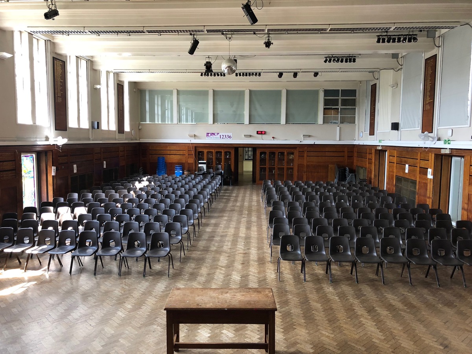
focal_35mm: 28
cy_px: 177
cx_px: 236
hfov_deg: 63.4
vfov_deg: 49.7
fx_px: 382
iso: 40
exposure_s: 1/25
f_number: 1.8
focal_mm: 3.99
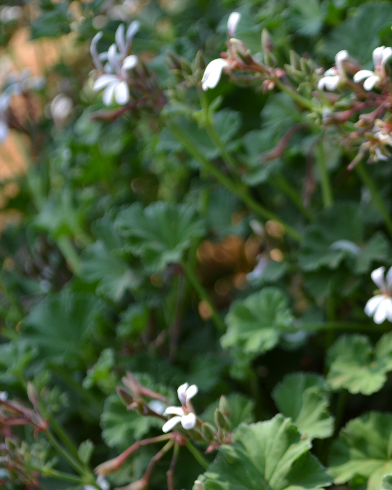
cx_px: 417
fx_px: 1697
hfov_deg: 13.0
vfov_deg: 16.4
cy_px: 252
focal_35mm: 117
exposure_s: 1/160
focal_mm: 48
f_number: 6.3
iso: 100
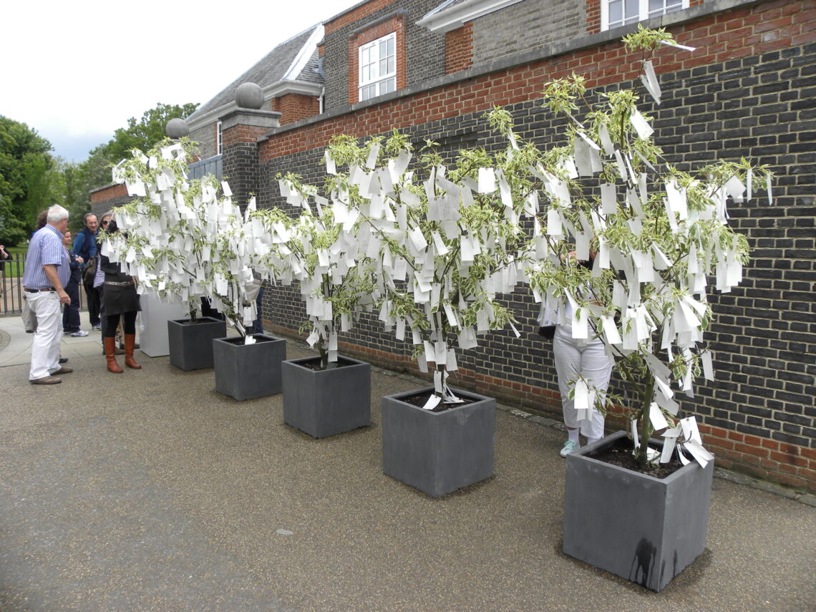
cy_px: 306
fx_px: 613
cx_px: 408
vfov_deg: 53.1
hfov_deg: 67.3
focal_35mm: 26
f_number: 4
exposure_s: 1/117
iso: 64
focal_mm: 4.6
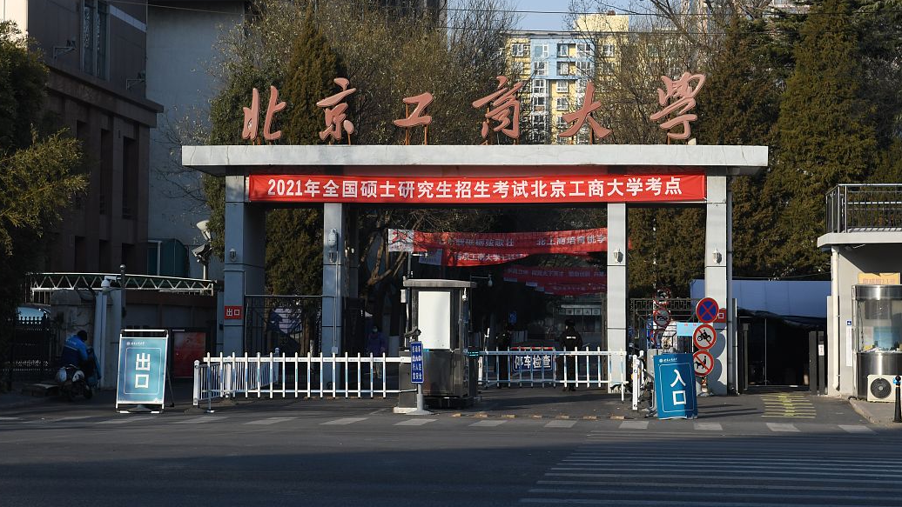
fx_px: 2177
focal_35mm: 91
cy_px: 201
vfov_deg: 13.3
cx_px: 482
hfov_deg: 23.4
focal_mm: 50
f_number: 5
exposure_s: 1/2000
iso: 400
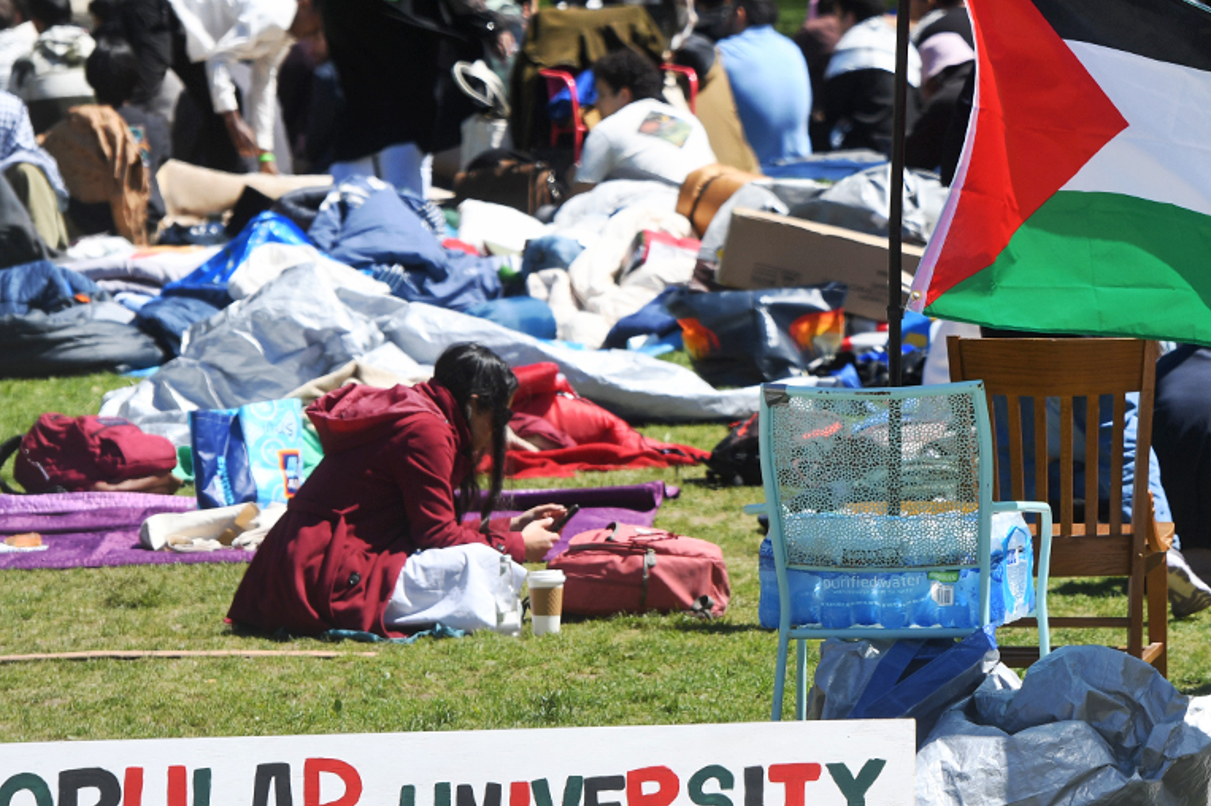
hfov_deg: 5.8
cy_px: 98
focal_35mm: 354
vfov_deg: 3.9
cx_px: 1187
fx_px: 11902
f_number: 6.3
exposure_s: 1/800
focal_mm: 150
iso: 200
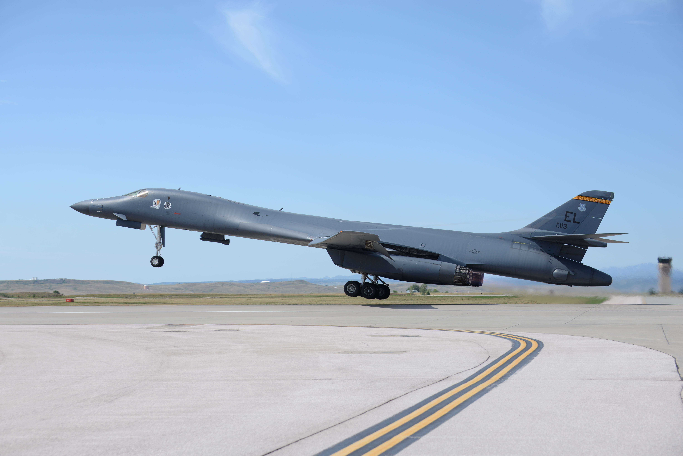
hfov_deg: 28.8
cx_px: 342
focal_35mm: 70
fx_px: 1328
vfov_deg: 19.5
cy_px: 228
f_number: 4.5
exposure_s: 1/1600
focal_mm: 70
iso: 200
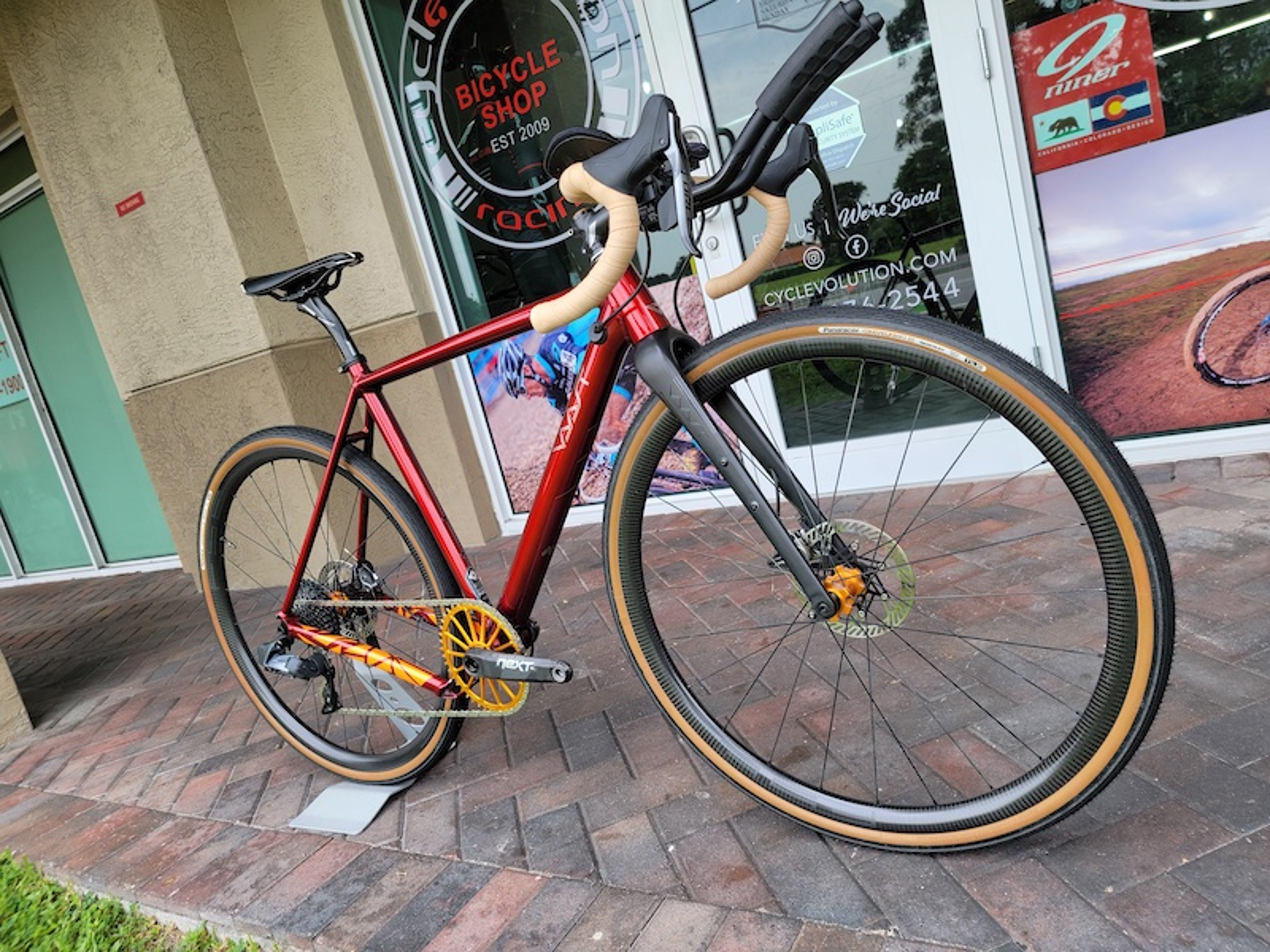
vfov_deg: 56.8
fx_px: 881
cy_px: 476
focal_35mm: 24
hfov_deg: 71.6
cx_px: 635
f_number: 1.8
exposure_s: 1/119
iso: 25
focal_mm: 6.7
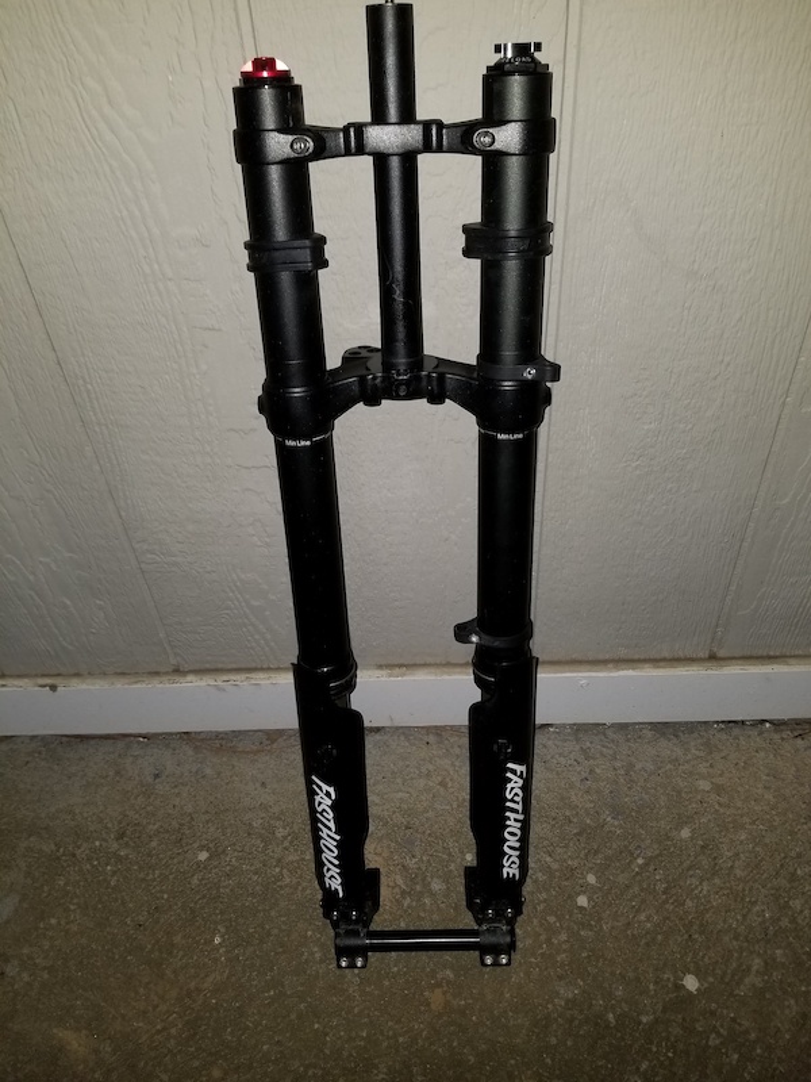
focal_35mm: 26
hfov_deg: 53.1
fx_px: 812
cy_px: 541
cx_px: 406
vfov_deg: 67.3
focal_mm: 4.3
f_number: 1.7
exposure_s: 1/32
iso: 80
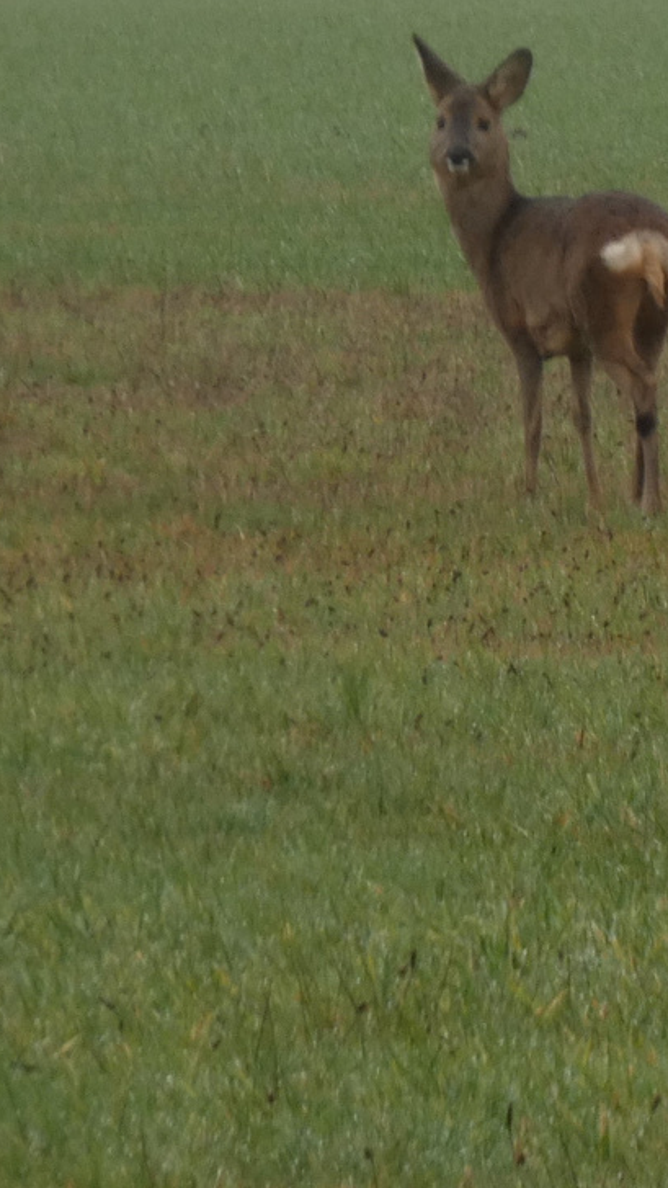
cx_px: 1153
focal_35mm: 1221
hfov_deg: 1.0
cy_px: 319
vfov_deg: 1.8
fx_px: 38444
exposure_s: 1/100
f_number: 5.6
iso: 100
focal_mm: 101.4
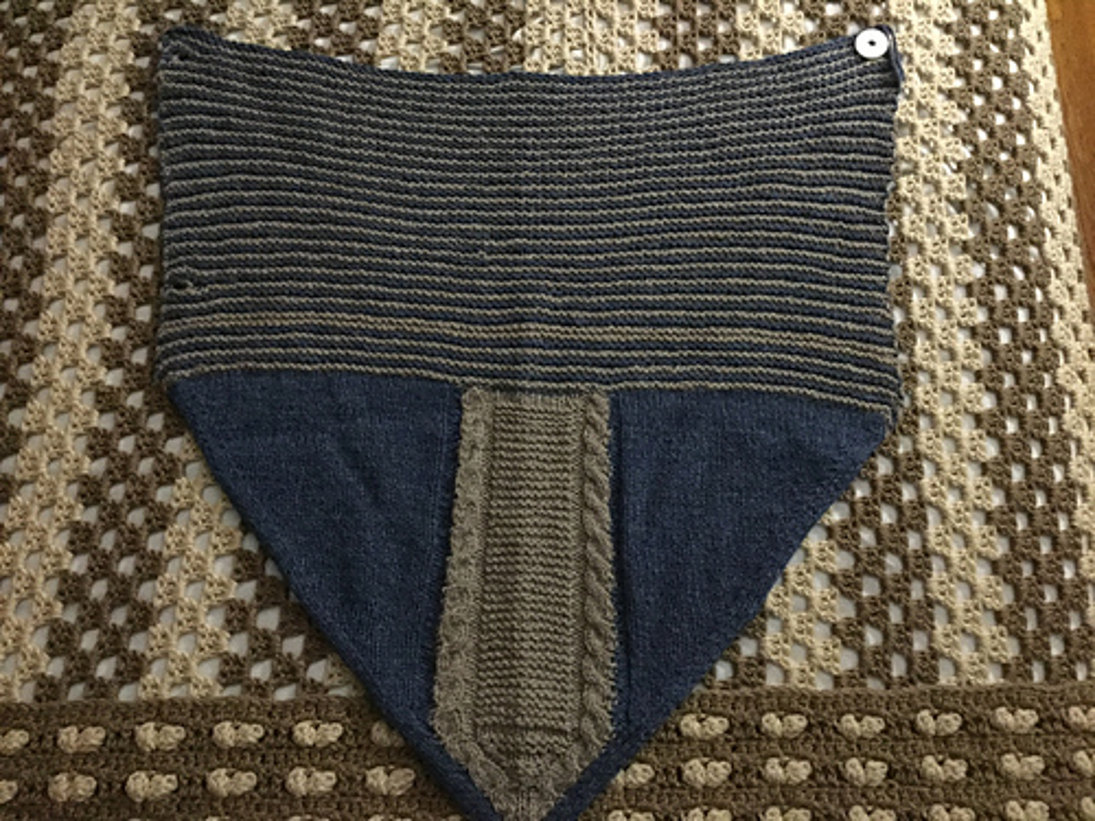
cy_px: 410
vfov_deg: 45.4
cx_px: 548
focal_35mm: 31
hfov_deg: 58.4
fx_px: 981
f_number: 2.4
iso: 640
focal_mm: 3.3
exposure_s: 1/15
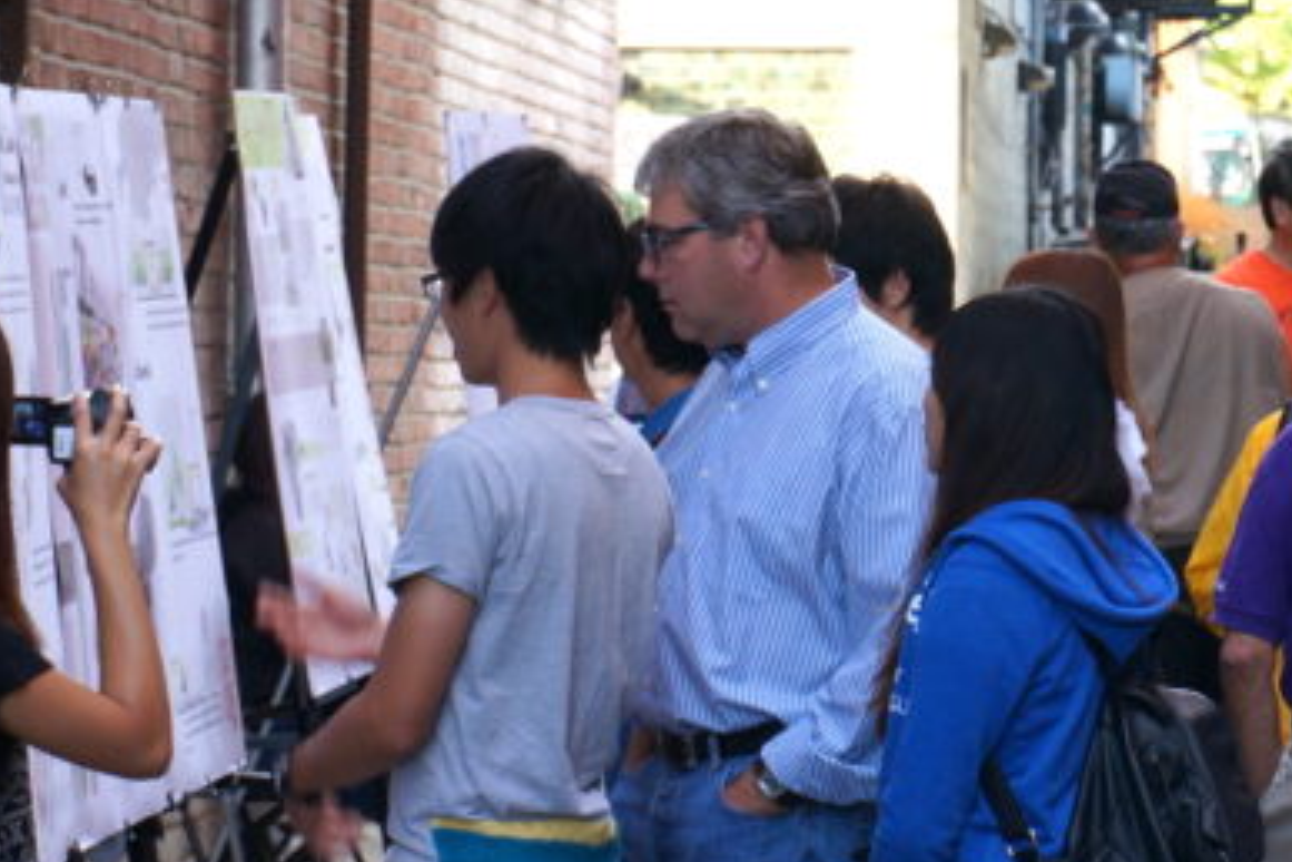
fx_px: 6399
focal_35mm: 178
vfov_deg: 7.7
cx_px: 1242
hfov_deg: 11.4
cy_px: 652
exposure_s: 1/80
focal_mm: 45
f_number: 5.6
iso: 250
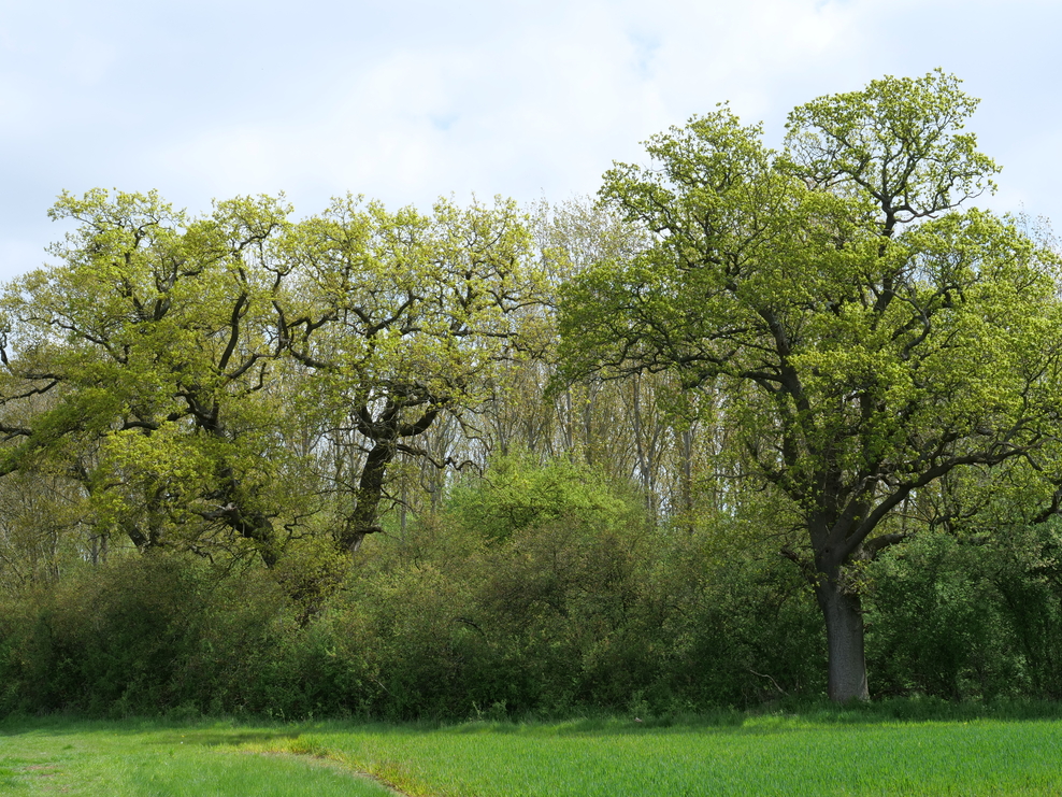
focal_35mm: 54
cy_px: 398
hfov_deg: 35.5
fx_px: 1657
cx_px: 531
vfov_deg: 27.0
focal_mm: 27
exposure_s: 1/320
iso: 200
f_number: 8
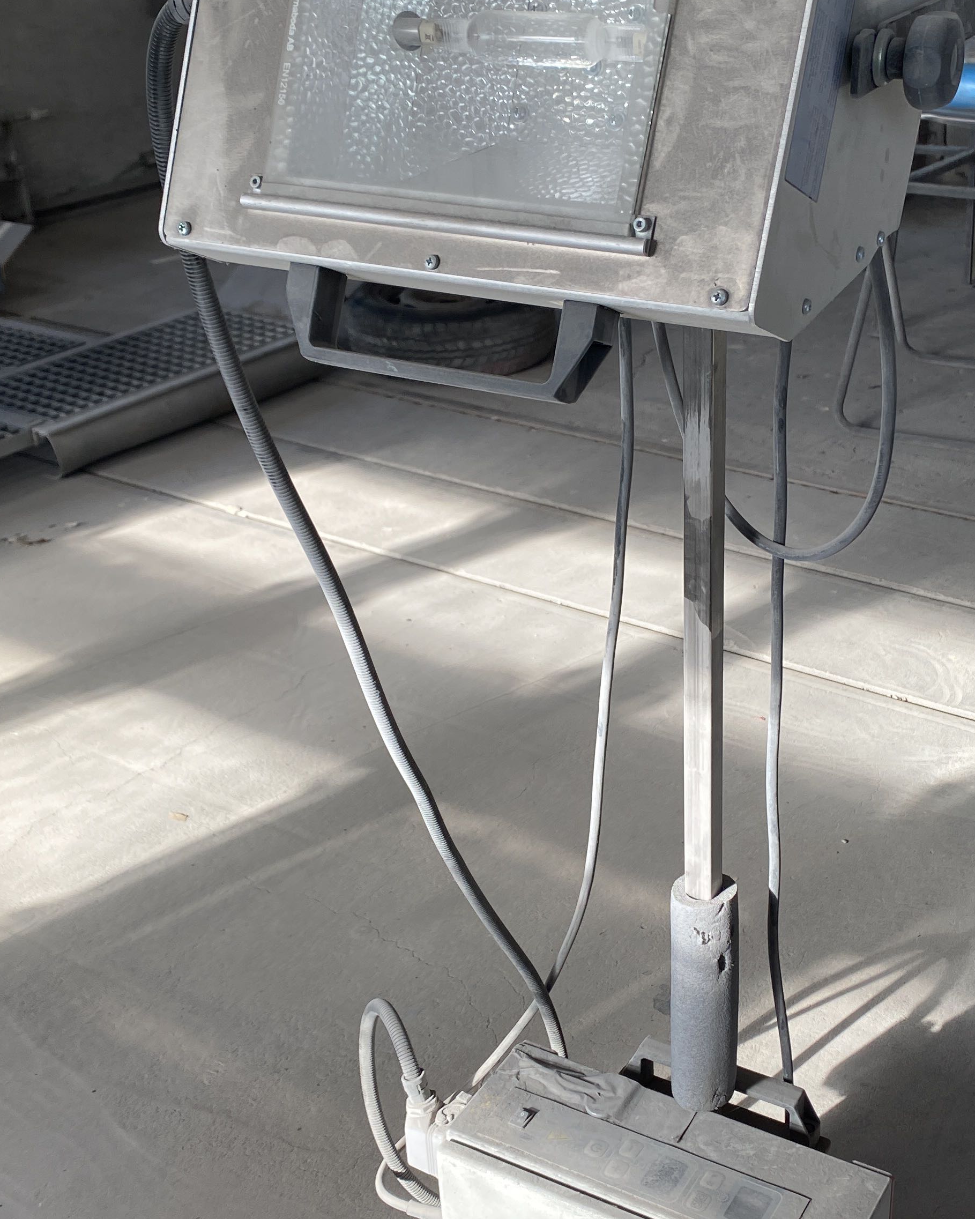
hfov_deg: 33.3
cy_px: 637
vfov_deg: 41.1
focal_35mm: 45
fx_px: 1623
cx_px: 601
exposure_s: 1/334
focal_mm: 4.25
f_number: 1.8
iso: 32
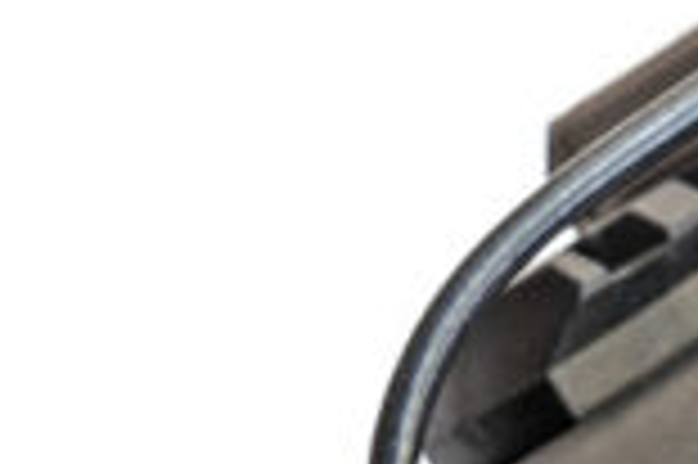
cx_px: -63
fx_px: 10304
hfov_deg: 3.9
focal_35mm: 532
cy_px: 1131
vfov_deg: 2.6
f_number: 10
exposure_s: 1/5
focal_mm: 86
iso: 400
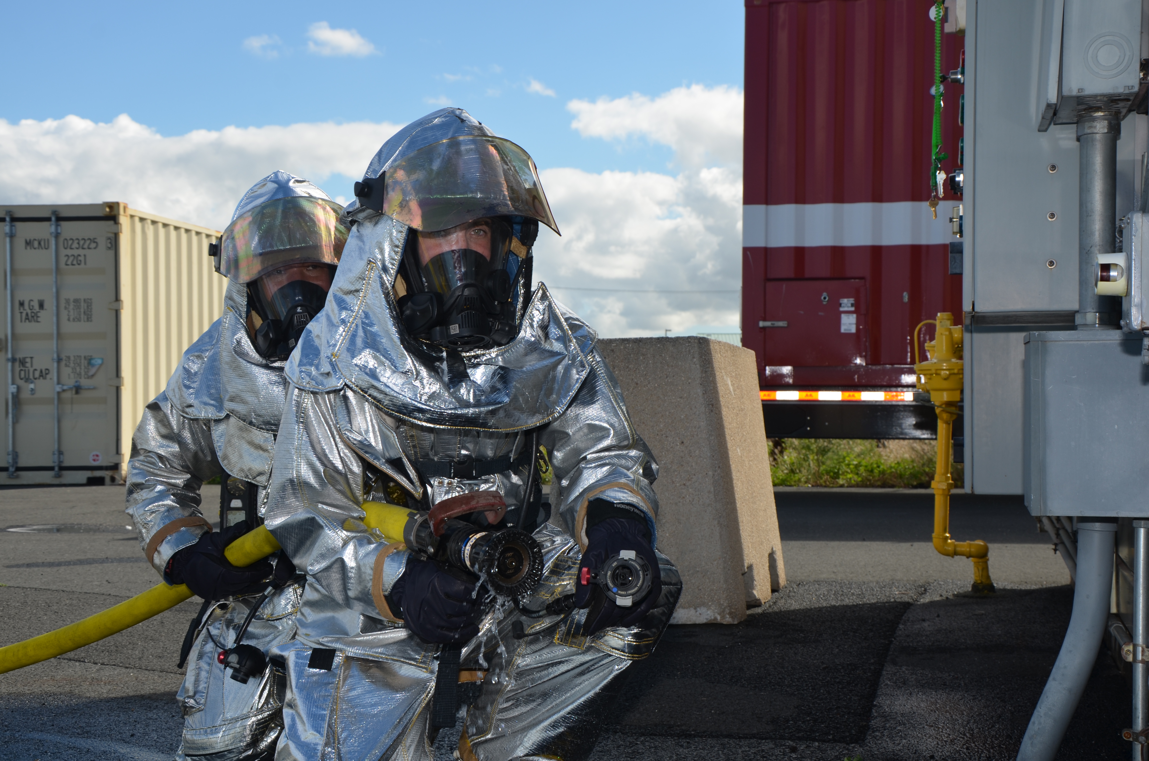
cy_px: 380
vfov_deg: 22.5
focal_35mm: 60
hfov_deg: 33.5
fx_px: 1911
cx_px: 574
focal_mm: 40
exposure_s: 1/250
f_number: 8
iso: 100
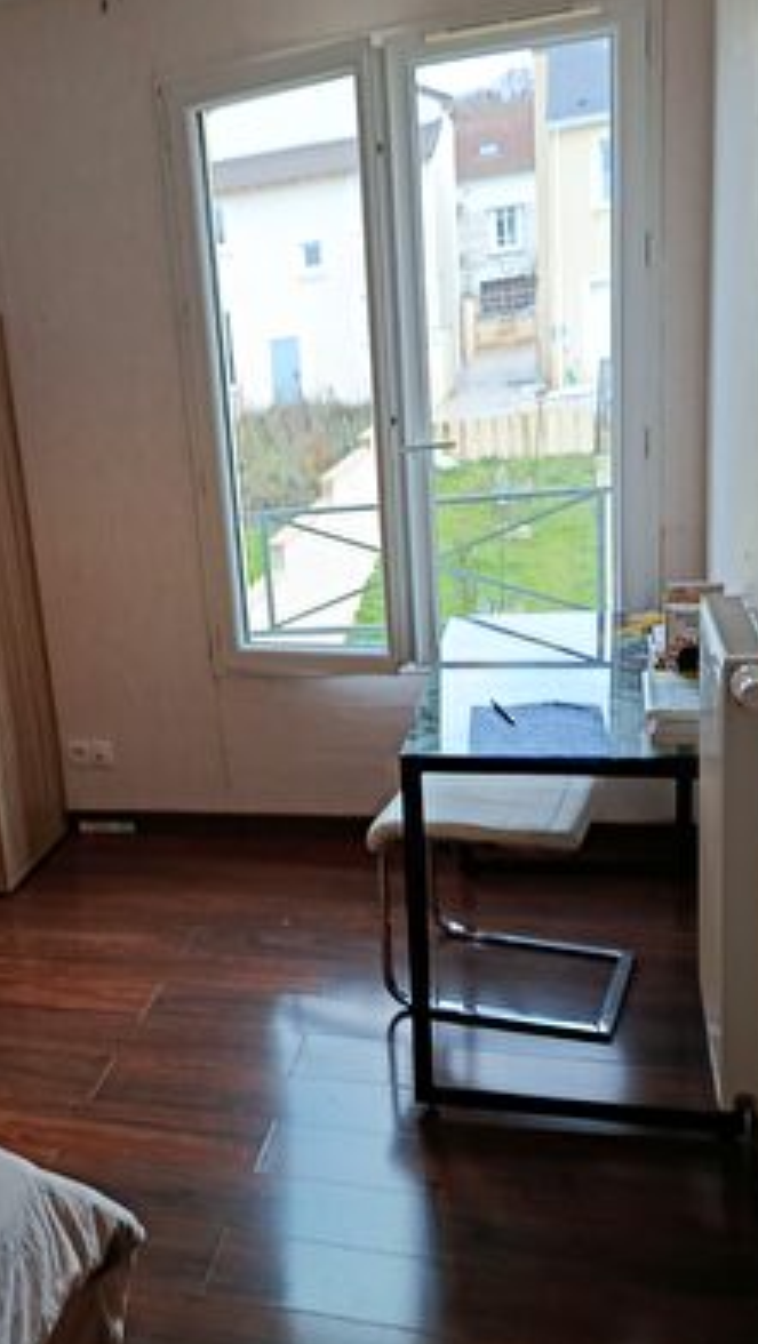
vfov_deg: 56.6
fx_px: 1248
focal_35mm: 35
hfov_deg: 33.0
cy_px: 701
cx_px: 168
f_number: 1.7
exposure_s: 1/100
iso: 213
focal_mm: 5.24
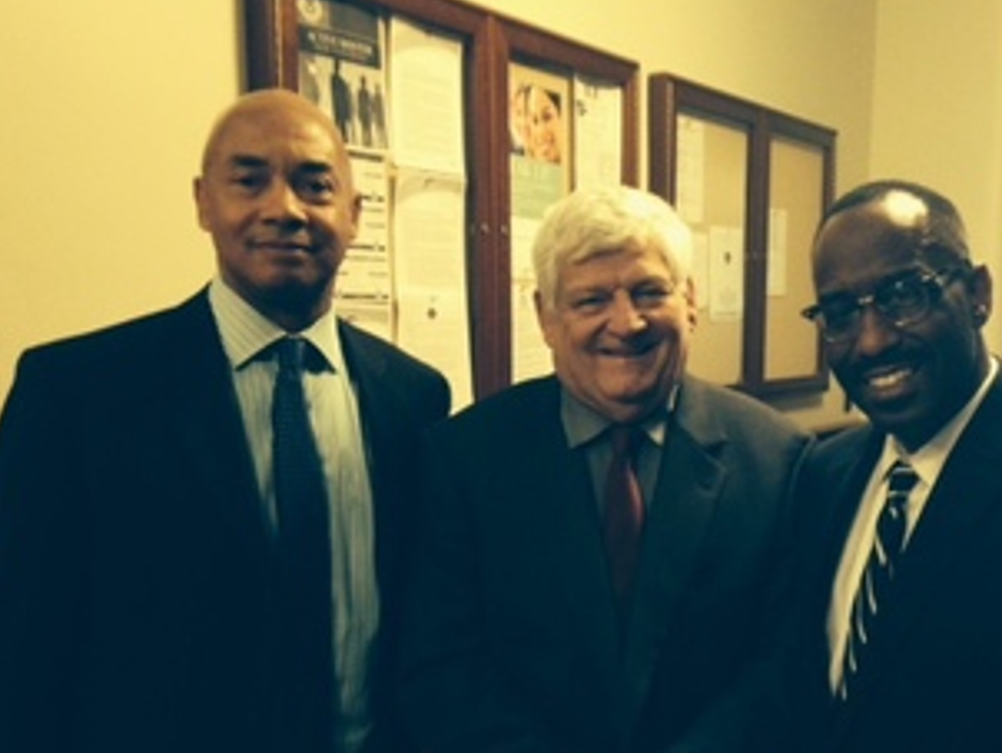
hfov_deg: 46.6
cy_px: 410
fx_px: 1159
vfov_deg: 36.0
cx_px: 581
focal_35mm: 40
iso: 320
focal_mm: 4.12
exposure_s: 1/20
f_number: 2.4
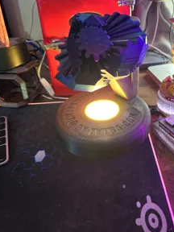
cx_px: 112
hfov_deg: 43.7
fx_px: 214
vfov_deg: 55.6
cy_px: 77
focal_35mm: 32
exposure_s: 1/120
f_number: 1.7
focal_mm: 6.3
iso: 500
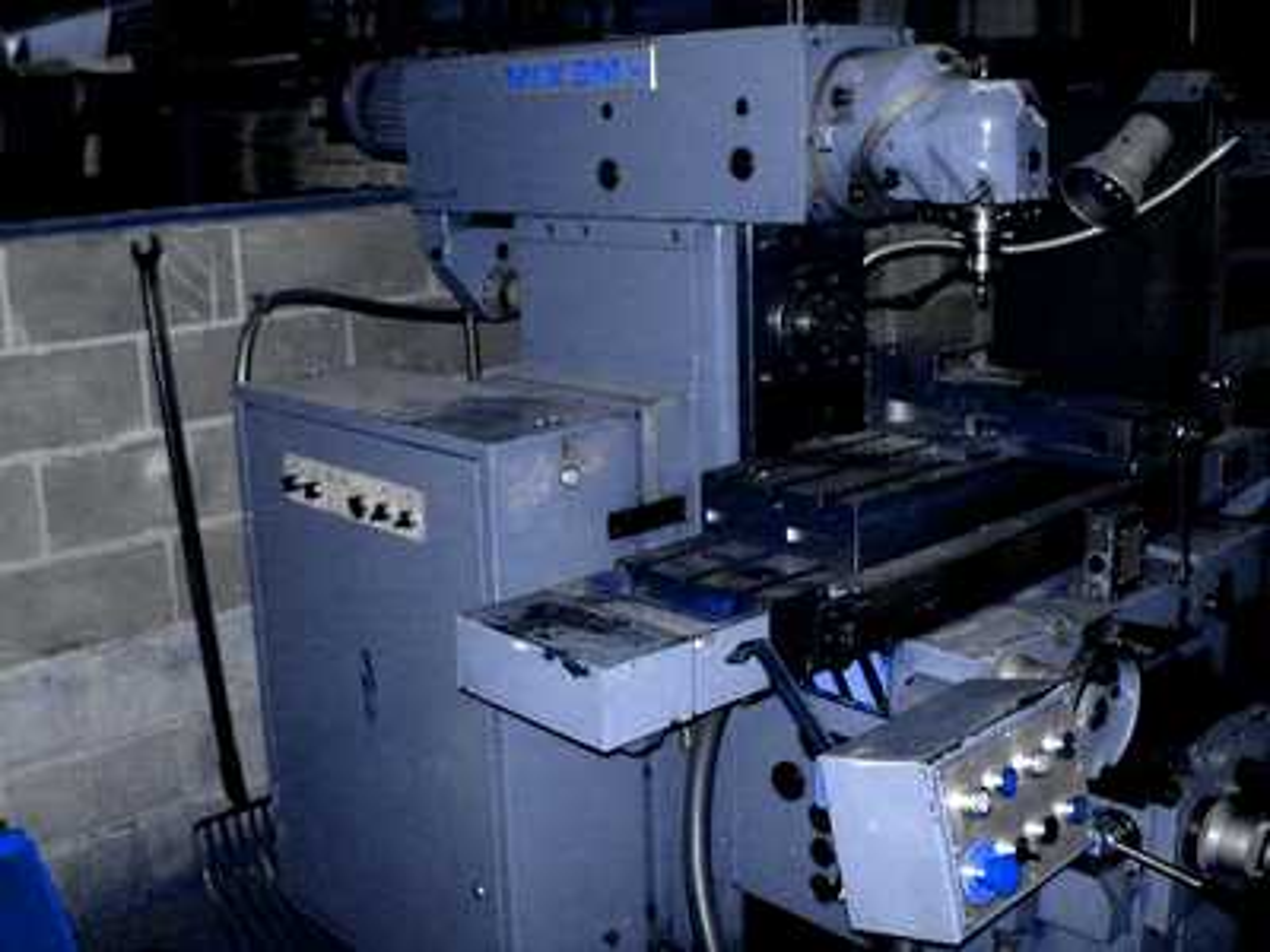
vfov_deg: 36.8
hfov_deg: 47.9
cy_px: 476
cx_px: 635
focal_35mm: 39
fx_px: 1431
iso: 100
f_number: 2.8
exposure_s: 1/59.5
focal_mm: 8
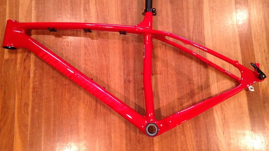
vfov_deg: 32.0
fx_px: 264
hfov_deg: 54.0
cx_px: 138
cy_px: 70
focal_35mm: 37
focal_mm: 4.12
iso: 250
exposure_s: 1/20
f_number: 2.4
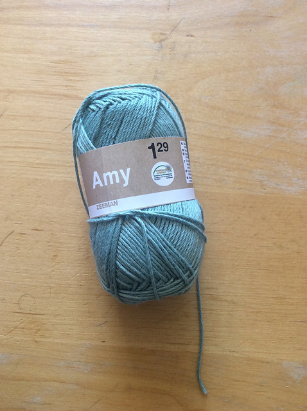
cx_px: 154
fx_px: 379
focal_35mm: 32
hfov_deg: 44.1
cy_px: 206
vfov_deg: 56.9
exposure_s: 1/25
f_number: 2.4
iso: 80
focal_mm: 3.3
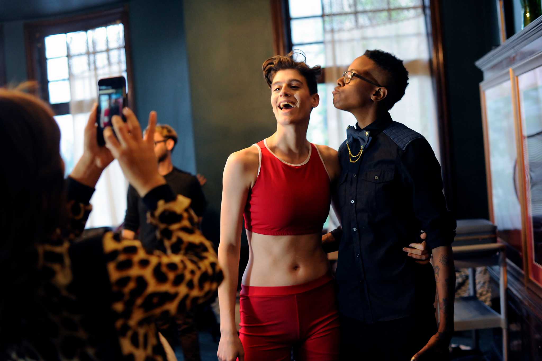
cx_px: 271
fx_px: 752
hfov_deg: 39.6
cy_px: 180
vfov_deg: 26.9
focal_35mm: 50
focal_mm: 50
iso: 3200
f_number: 2.8
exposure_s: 1/80
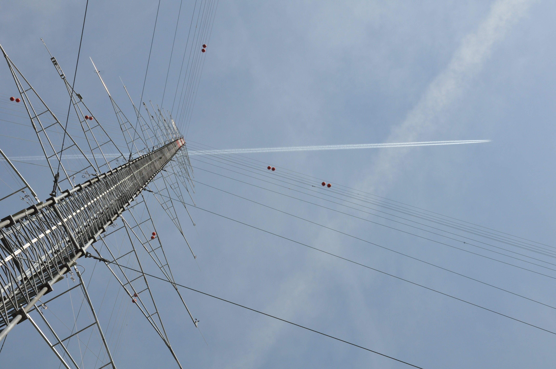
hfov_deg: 31.9
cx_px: 278
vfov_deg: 21.5
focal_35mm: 63
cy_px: 184
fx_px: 972
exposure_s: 1/200
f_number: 14
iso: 200
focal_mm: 42
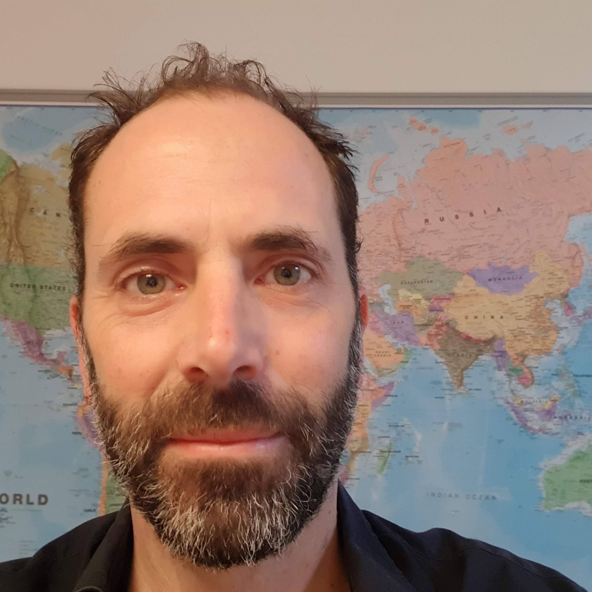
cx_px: 297
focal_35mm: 30
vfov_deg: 54.0
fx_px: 580
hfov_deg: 54.0
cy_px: 295
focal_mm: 2.95
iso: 400
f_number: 1.7
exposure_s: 1/24
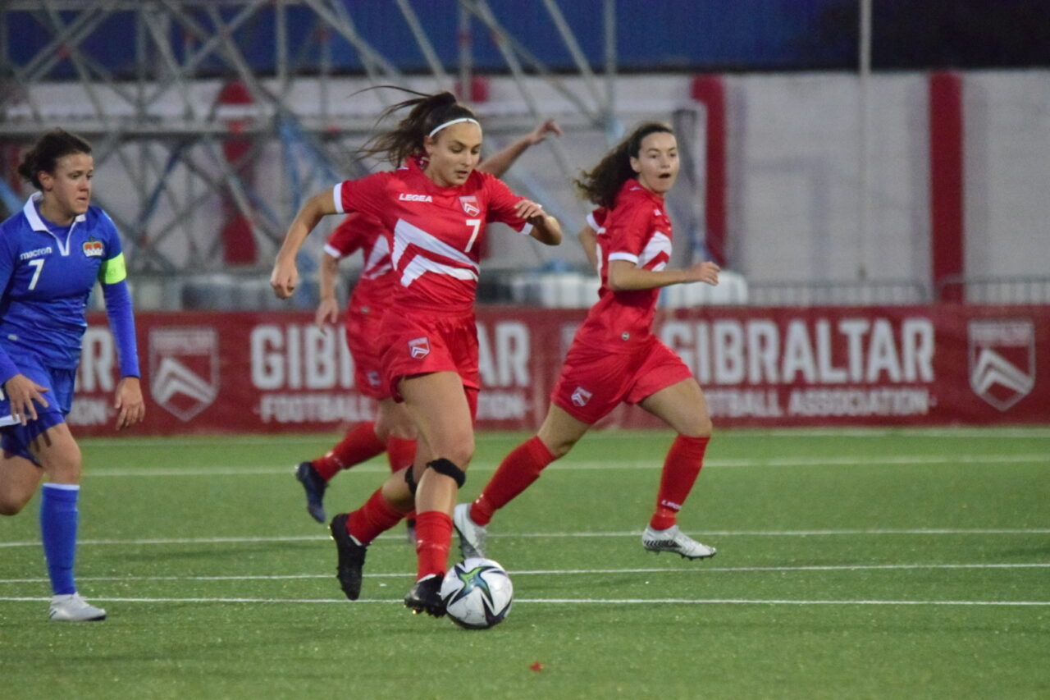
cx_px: 525
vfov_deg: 2.3
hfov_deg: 3.4
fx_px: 17497
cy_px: 350
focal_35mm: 600
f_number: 6.3
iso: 7200
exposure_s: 1/1000
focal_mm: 400
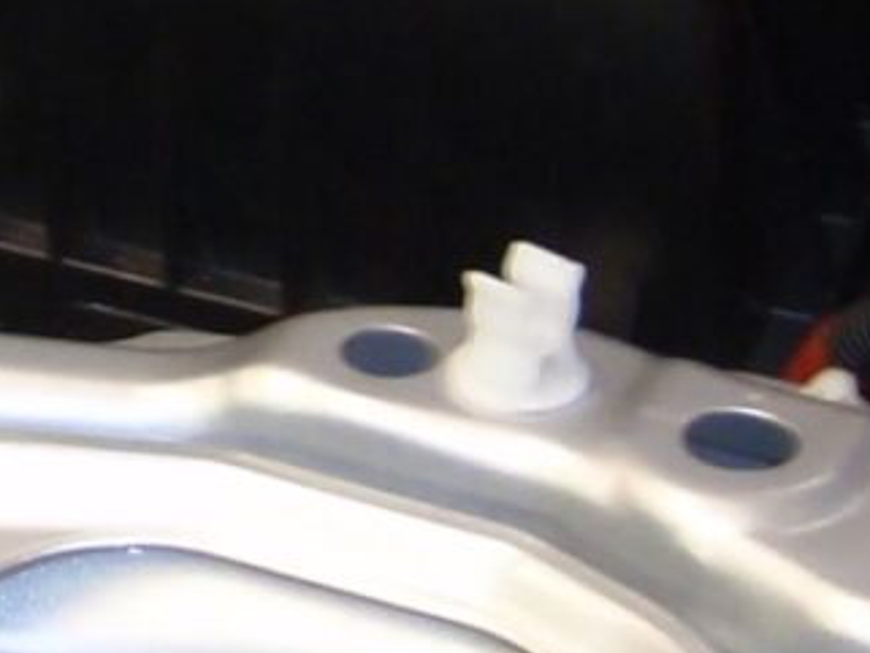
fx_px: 5607
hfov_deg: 8.6
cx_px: -523
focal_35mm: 223
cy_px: -98
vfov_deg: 6.6
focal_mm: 5
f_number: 3.5
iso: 100
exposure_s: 1/30
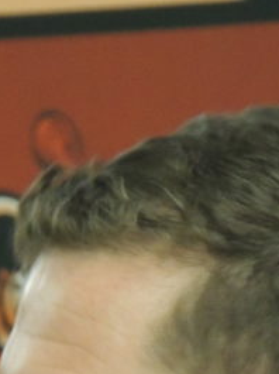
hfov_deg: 0.9
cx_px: 108
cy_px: 436
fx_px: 18141
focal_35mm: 1684
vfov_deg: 1.2
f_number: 4.9
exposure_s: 1/13
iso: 800
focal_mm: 77.5
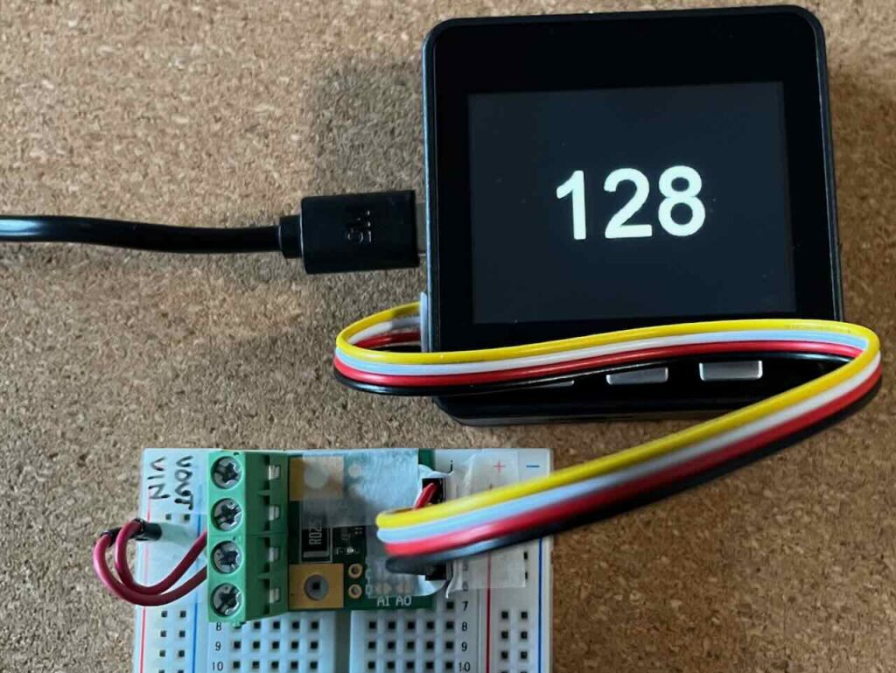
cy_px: 336
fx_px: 673
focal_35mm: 26
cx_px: 448
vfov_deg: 53.1
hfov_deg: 67.3
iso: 500
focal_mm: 5.1
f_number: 1.6
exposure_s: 1/60
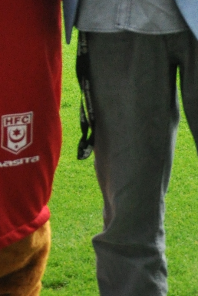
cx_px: -103
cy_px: -140
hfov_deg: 6.8
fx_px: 1654
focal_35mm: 201
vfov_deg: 9.9
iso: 800
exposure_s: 1/800
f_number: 4
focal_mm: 25
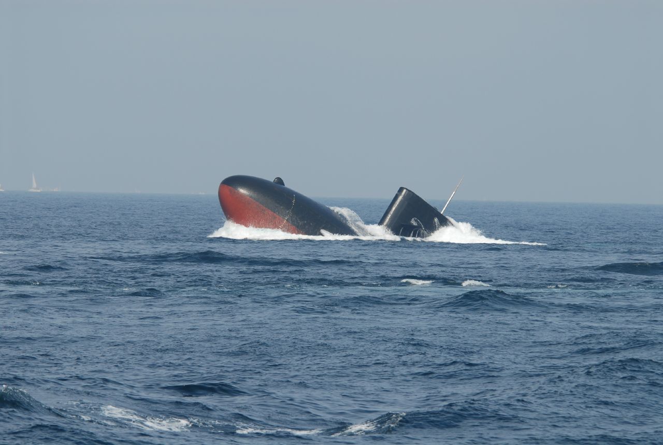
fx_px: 6089
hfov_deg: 6.2
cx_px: 332
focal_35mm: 330
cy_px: 222
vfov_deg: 4.2
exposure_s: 1/500
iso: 100
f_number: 5.6
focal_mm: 220
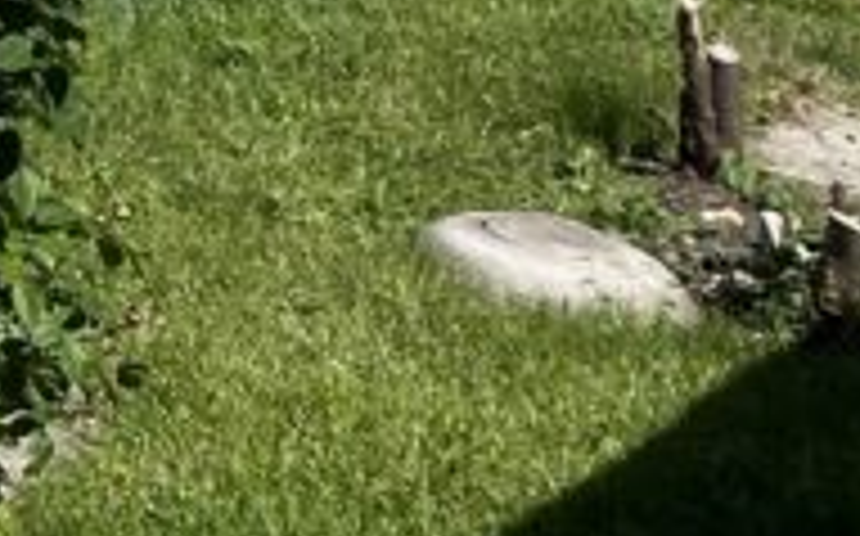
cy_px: -869
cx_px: -1319
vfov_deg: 8.0
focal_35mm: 148
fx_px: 3466
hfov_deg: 11.3
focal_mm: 4.25
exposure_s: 1/3731
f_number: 1.8
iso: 32
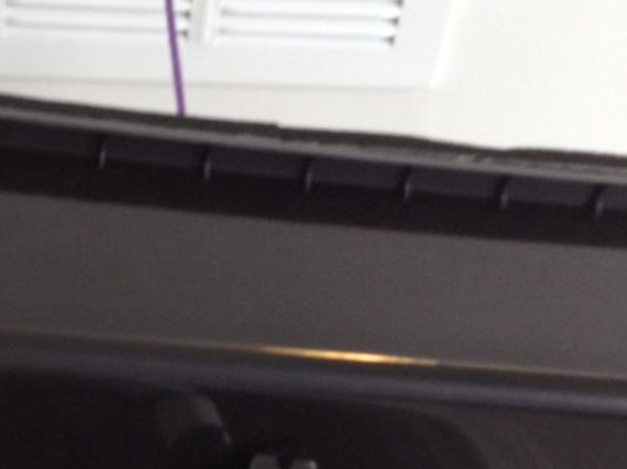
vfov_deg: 15.0
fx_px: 1774
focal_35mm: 98
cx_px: 193
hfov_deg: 20.0
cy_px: 358
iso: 125
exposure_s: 1/20
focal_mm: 4.28
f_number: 2.4
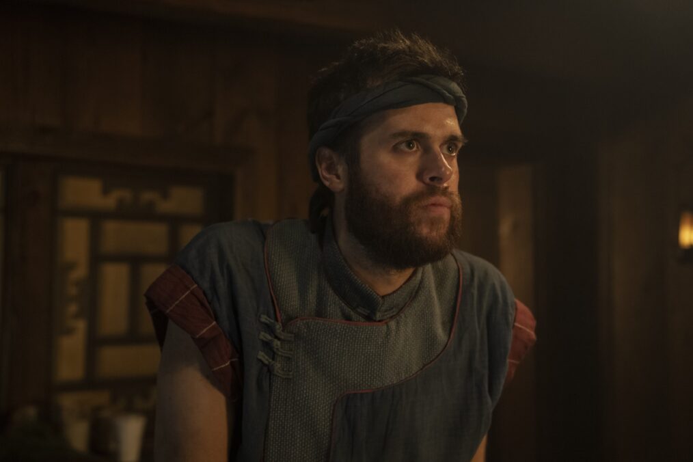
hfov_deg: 46.4
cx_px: 346
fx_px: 808
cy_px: 231
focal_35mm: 42
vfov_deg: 31.9
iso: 10000
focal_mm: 42
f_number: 2.8
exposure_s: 1/125
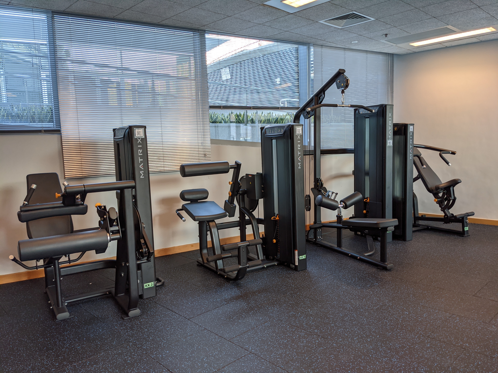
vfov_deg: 51.4
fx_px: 388
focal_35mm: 27
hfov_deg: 65.3
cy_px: 186
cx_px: 249
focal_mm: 4.38
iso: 73
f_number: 1.73
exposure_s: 1/120
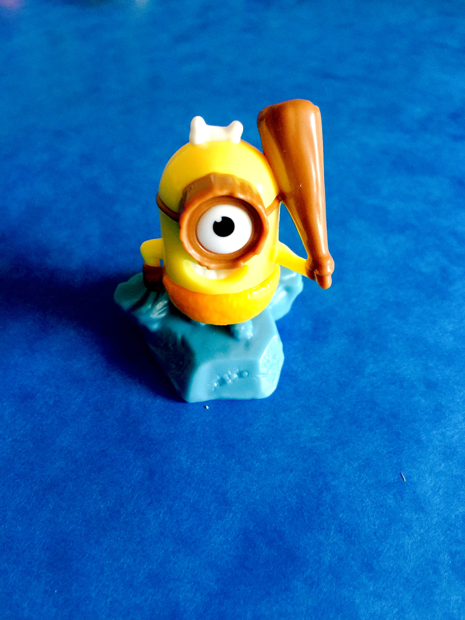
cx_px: 232
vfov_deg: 61.7
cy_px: 310
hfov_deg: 48.2
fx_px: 519
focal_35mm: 29
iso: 100
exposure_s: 1/10
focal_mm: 4.15
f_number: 2.2
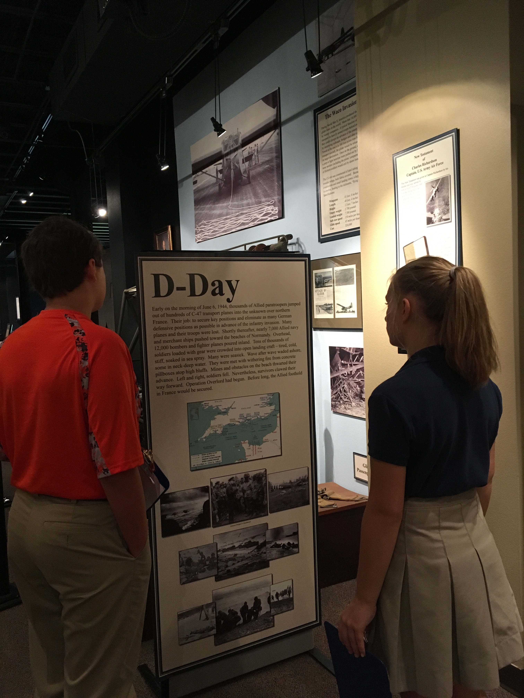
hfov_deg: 48.2
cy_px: 349
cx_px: 262
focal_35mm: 29
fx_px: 585
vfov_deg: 61.7
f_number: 2.2
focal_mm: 4.15
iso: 160
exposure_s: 1/30
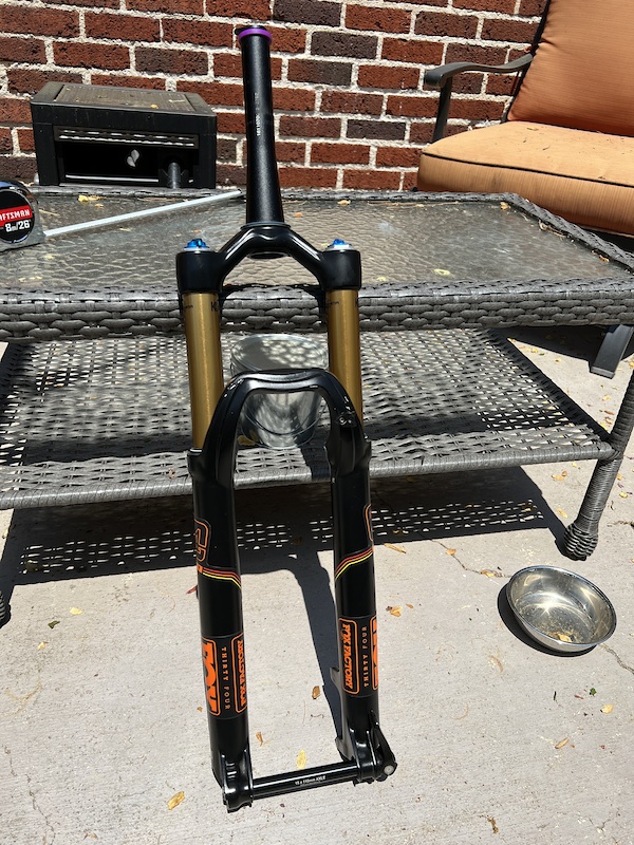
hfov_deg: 53.1
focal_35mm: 26
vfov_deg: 67.3
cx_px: 317
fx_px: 635
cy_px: 422
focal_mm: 5.7
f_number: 1.5
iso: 50
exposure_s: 1/4115
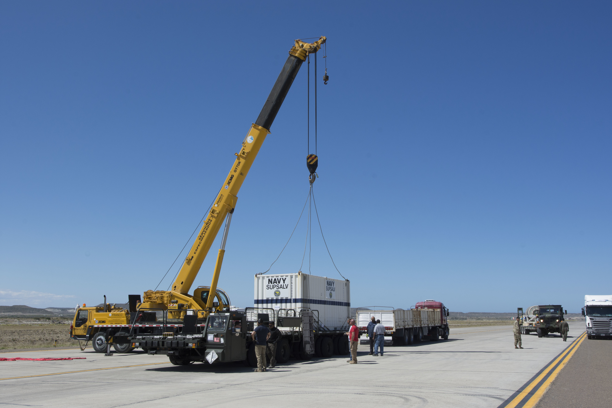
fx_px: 612
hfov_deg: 53.1
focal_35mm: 36
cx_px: 306
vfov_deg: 36.9
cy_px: 204
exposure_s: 1/400
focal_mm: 24
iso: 200
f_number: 13
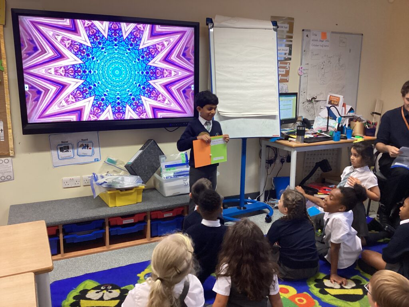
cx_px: 204
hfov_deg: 58.4
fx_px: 366
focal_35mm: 31
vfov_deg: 45.4
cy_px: 154
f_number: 2.4
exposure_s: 1/50
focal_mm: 3.3
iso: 250
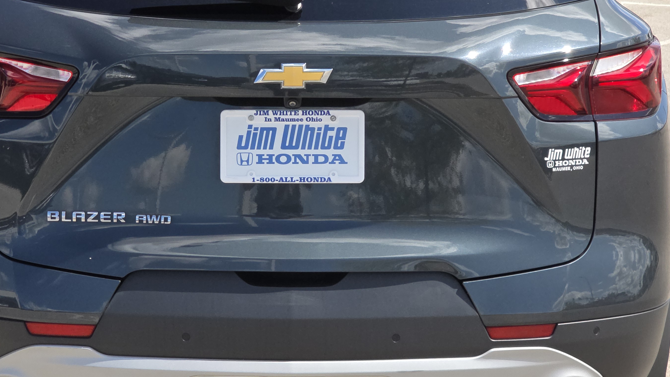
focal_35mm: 111
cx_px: 274
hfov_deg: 19.3
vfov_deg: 10.9
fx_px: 1972
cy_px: 156
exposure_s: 1/1245
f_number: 2.4
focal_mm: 7.9
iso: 50
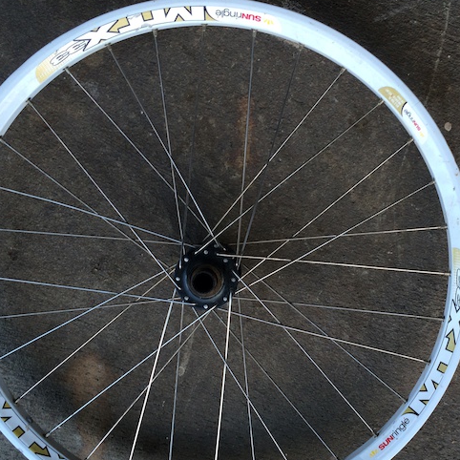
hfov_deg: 38.2
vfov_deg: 38.3
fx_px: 662
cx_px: 271
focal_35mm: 44
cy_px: 257
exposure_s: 1/120
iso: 50
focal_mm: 4.12
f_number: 2.2
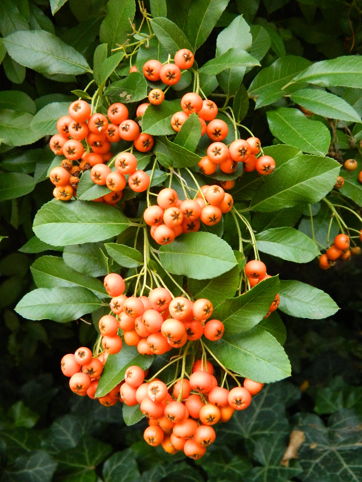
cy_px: 241
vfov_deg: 45.8
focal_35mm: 41
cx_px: 181
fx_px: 572
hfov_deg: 35.1
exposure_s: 1/250
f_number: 3.5
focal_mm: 7.3
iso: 400
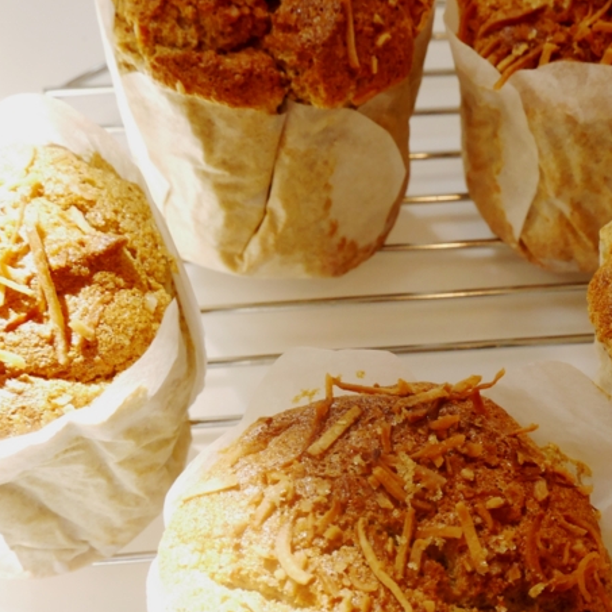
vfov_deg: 30.3
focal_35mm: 56
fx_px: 1120
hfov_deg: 30.3
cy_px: 417
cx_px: 412
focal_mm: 14
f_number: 8
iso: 800
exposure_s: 1/60
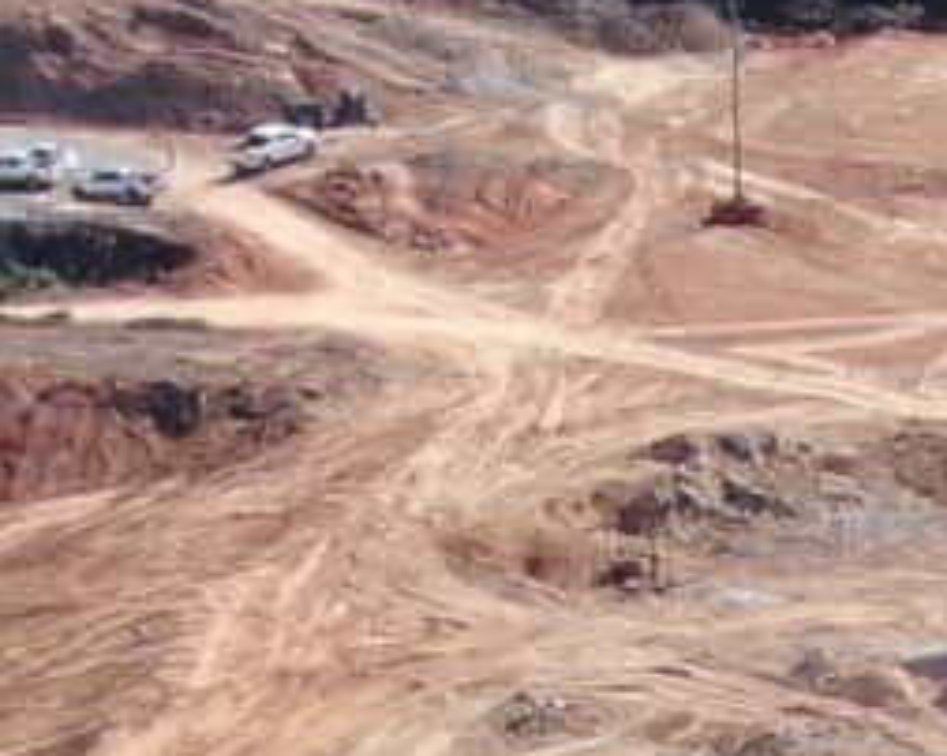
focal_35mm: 269
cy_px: 1456
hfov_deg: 7.0
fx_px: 7534
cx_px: 1673
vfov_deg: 5.6
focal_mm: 5.82
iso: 100
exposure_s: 1/500
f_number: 3.2
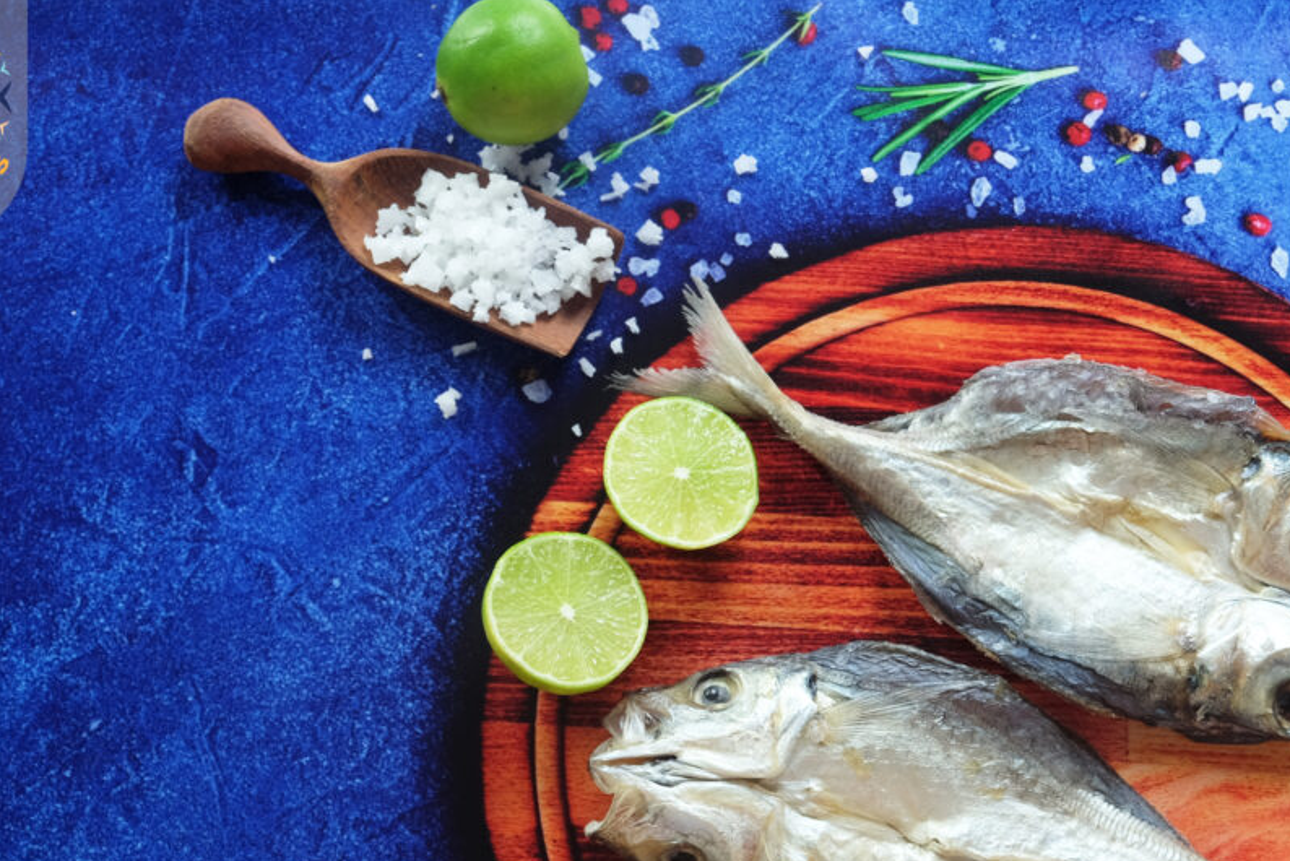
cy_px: 635
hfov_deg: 28.4
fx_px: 2545
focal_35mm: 71
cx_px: 752
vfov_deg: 19.1
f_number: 4.5
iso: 200
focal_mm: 31.5
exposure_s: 1/15
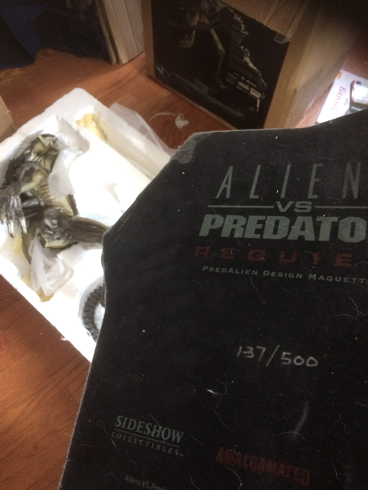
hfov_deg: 48.2
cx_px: 184
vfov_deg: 61.7
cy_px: 245
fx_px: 411
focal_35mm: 29
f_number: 2.2
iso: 320
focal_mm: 4.15
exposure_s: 1/24
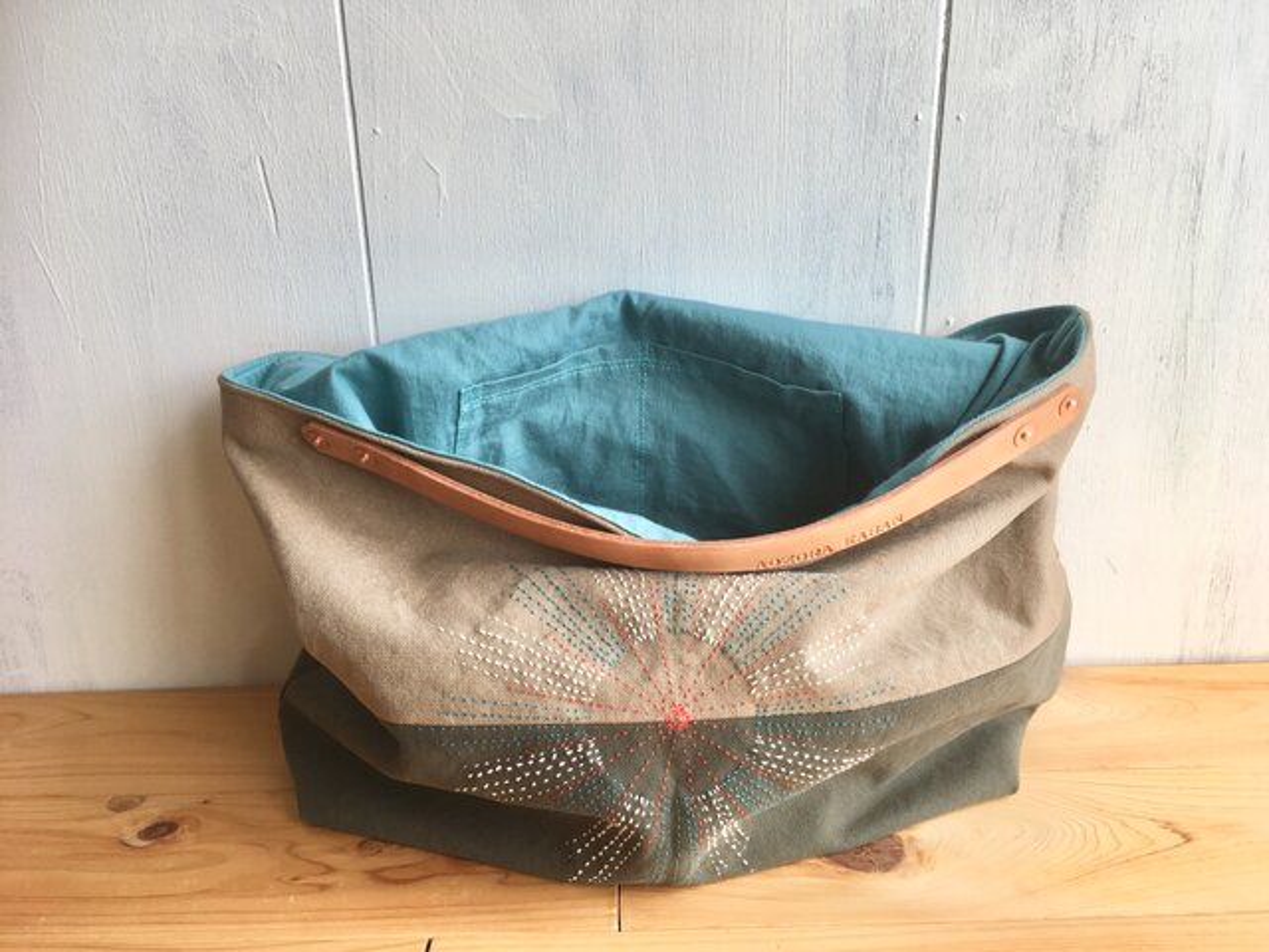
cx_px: 634
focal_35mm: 29
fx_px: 1063
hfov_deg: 61.7
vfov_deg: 48.2
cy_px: 476
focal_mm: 4.15
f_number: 2.2
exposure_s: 1/144
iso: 25
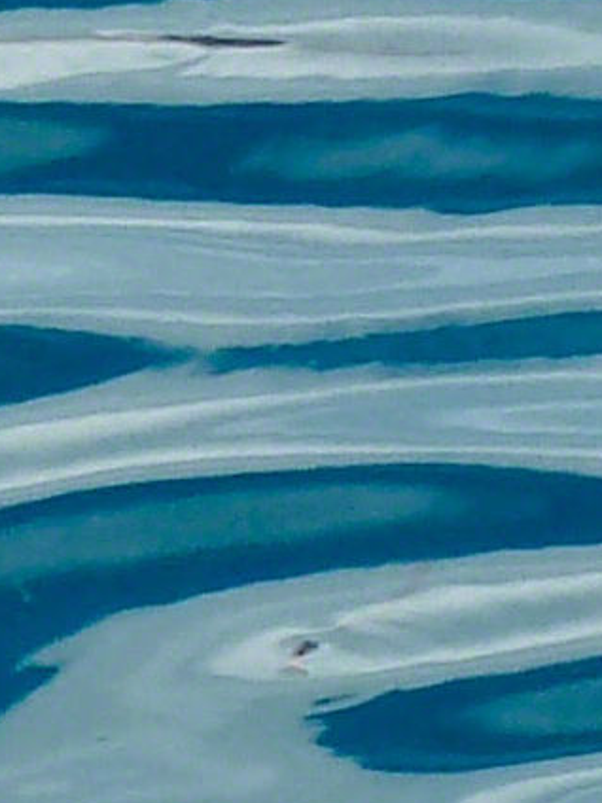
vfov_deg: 1.2
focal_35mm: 1605
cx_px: 2673
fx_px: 37216
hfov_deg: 0.9
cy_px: 2733
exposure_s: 1/320
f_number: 4
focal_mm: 30.6
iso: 160
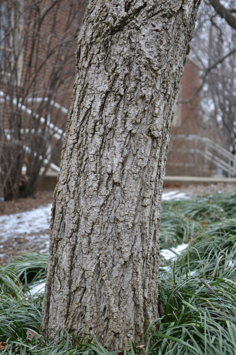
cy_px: 178
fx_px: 811
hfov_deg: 16.6
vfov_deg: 24.6
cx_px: 118
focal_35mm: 82
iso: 100
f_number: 5.6
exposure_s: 1/60
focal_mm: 55
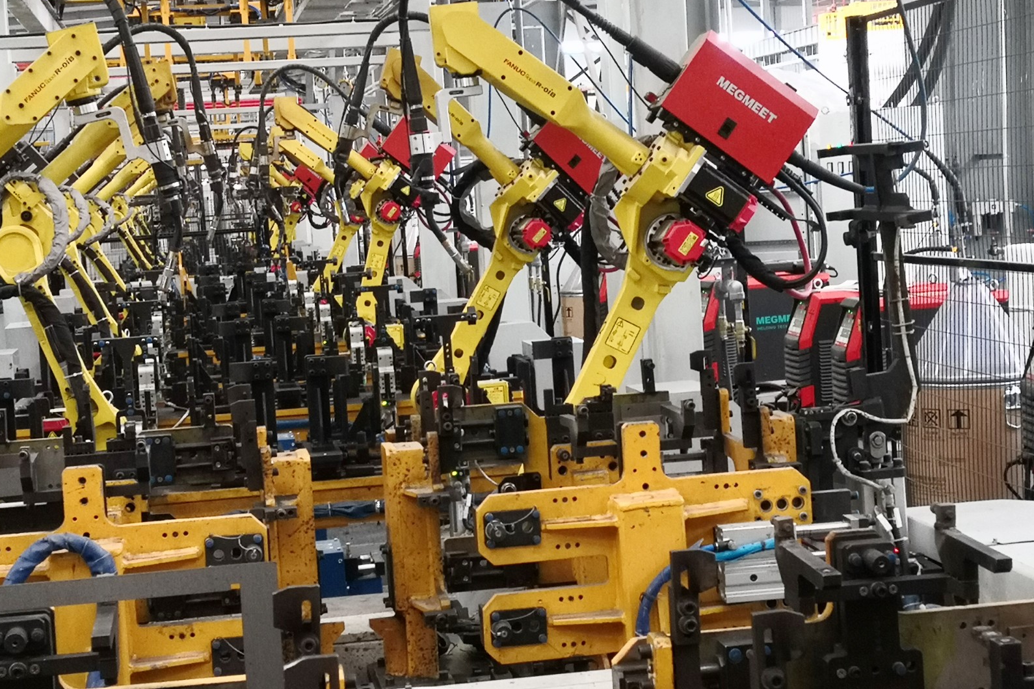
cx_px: 516
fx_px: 1924
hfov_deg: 30.1
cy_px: 330
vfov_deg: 20.3
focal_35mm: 67
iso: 125
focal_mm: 3.95
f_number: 1.6
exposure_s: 1/33.3
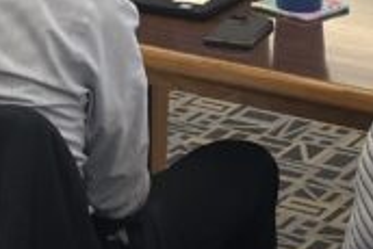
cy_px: -383
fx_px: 1670
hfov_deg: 12.6
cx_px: -24
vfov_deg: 7.8
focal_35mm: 161
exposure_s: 1/120
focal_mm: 5.1
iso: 80
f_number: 1.6
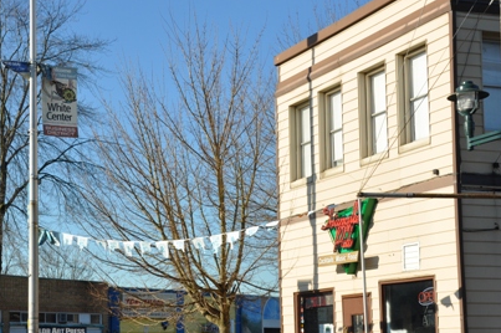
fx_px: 1057
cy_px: 224
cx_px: 147
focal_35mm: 76
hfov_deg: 26.4
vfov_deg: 17.9
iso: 200
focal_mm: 34
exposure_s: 1/320
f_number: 9
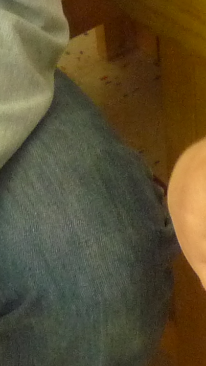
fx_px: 1349
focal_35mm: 139
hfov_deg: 8.6
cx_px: -83
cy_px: 543
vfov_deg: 14.4
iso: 400
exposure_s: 1/30
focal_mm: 4.7
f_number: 3.3
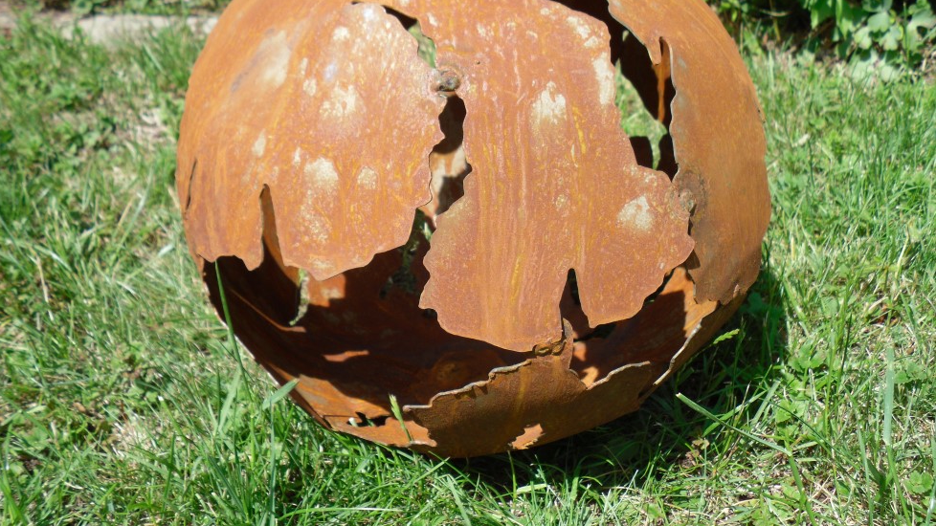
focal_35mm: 39
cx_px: 459
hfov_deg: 51.6
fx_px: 968
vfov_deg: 30.3
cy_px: 196
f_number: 3
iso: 80
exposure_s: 1/412
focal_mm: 6.3
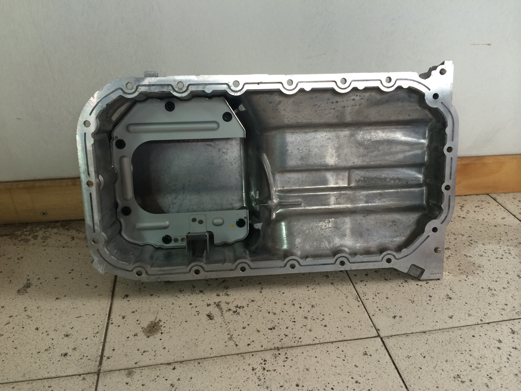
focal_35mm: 30
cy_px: 196
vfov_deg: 46.8
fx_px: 452
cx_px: 260
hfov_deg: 60.0
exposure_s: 1/33
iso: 125
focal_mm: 4.12
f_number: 2.2
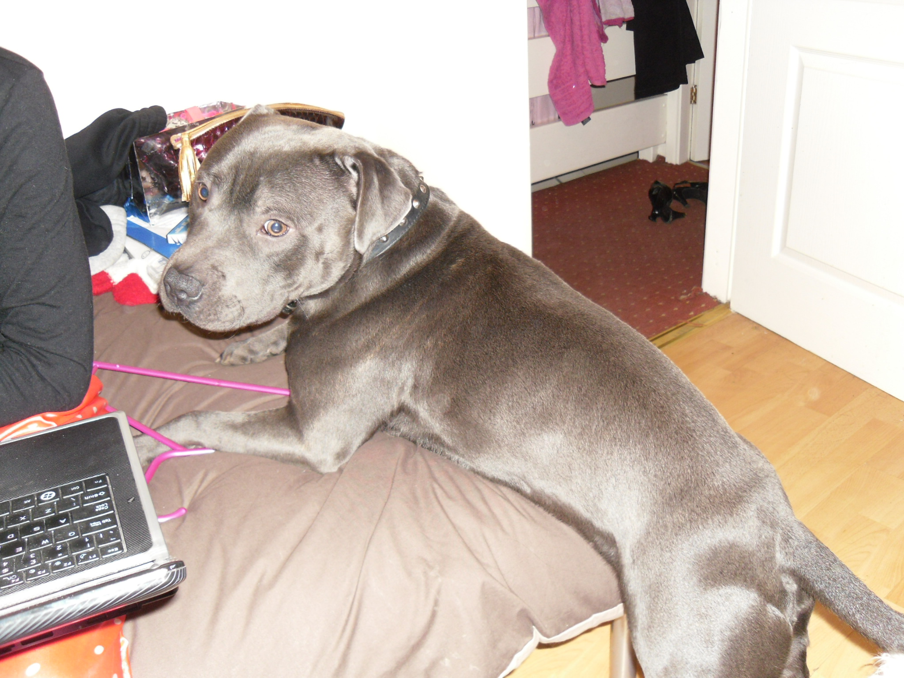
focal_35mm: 34
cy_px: 339
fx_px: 888
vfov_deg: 41.8
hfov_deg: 54.0
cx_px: 452
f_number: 2.8
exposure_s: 1/45
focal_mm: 6
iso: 200
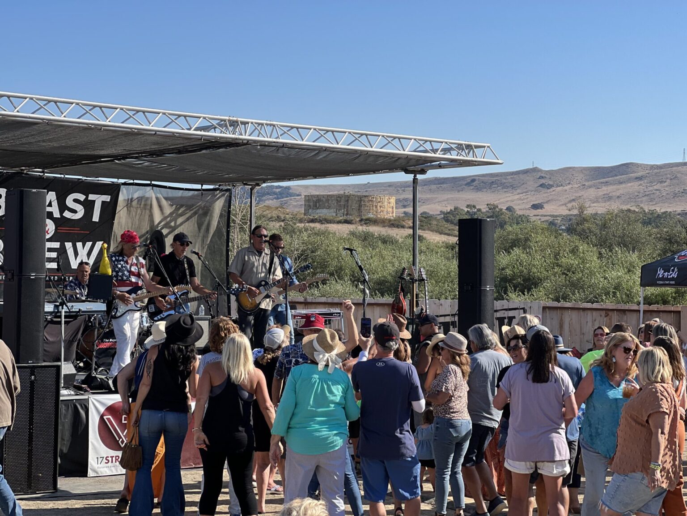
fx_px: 1528
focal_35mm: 77
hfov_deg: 25.3
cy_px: 258
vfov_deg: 19.1
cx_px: 344
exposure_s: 1/573
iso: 32
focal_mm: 9
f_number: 2.8
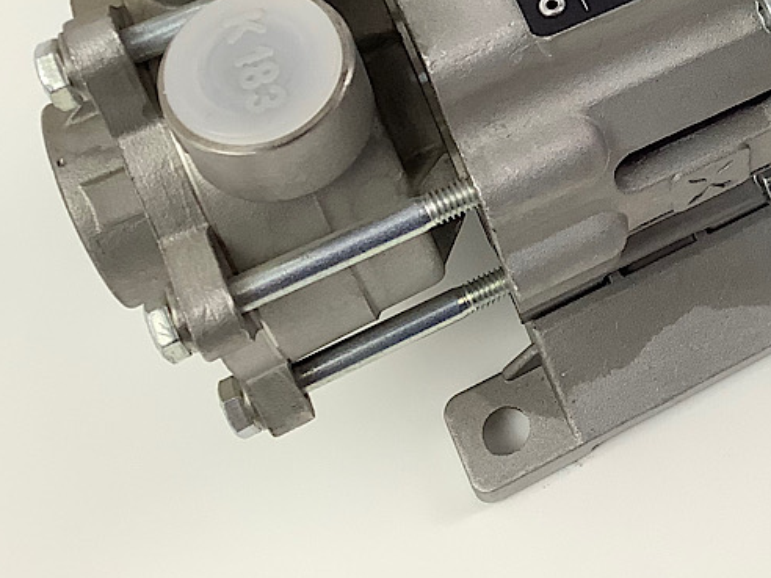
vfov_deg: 18.6
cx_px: 849
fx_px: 1670
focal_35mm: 75
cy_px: -108
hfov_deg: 24.3
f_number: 2.4
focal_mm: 3.3
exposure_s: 1/50
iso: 50
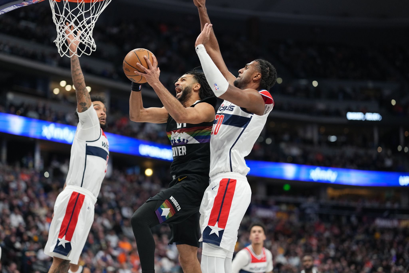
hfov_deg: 23.9
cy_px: 136
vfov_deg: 16.1
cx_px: 204
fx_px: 966
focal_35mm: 85
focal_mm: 85
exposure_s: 1/2000
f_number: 1.8
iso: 2000
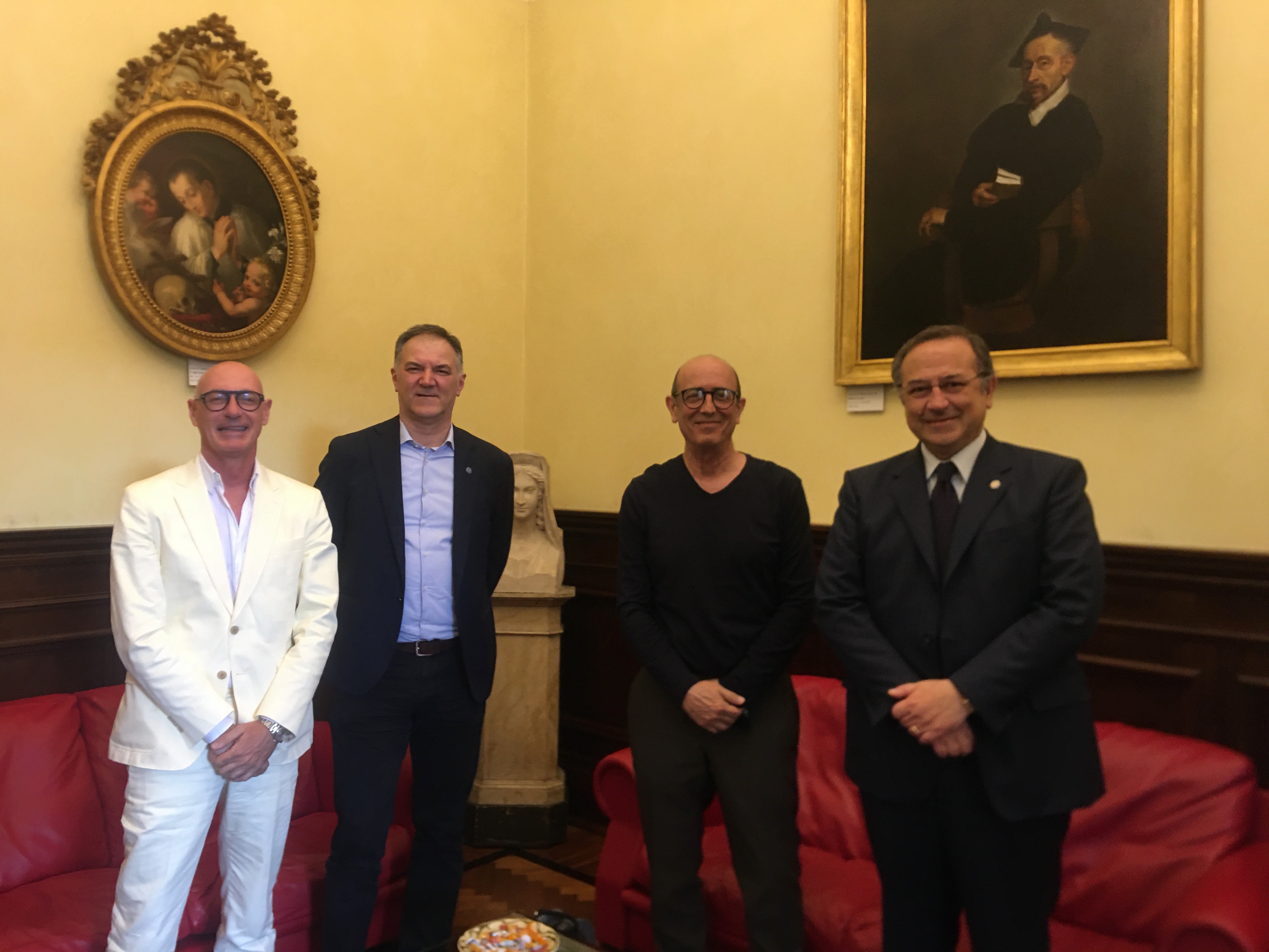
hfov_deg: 61.7
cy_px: 476
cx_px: 634
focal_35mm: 29
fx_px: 1063
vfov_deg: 48.2
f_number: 2.2
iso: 64
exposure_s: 1/17
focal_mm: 4.15
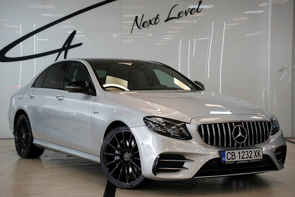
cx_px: 148
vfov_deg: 19.7
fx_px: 566
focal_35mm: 69
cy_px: 98
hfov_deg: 29.2
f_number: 4
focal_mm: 69
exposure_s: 1/160
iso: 640
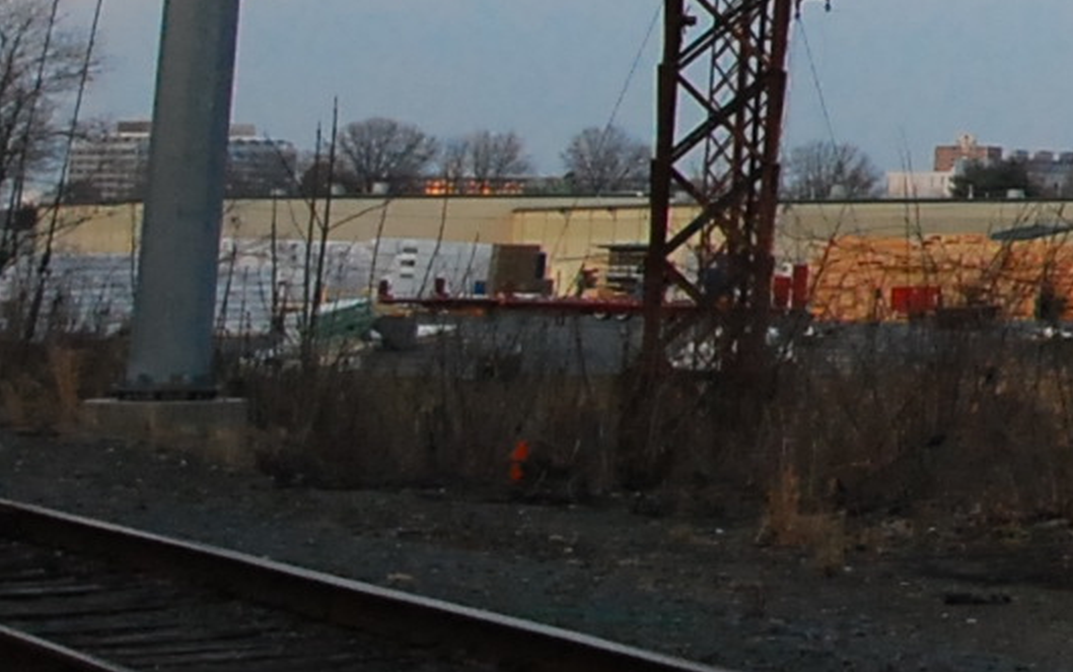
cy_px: -357
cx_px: 2657
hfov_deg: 12.5
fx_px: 3680
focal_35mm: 126
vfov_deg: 10.1
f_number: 8
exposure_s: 1/200
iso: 800
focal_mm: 15
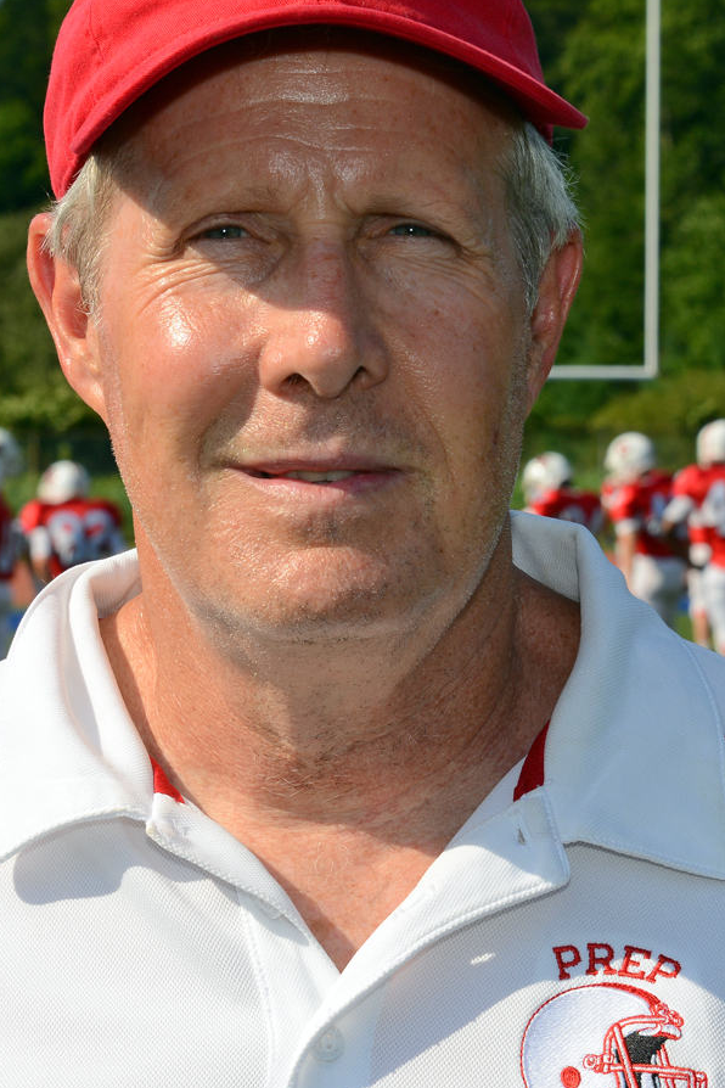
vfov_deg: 21.7
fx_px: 2839
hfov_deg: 14.5
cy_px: 501
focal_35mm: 94
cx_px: 298
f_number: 16
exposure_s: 1/250
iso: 200
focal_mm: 70
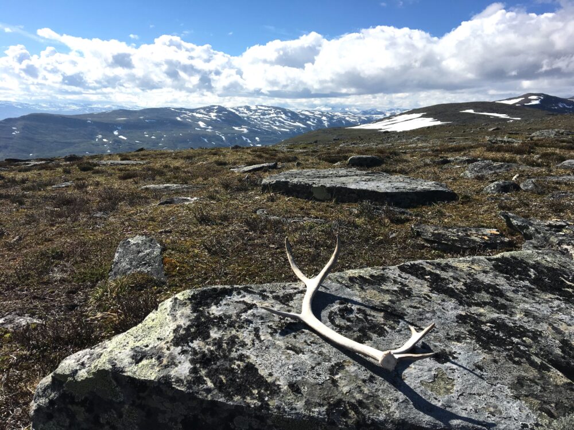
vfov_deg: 48.2
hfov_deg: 61.7
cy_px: 215
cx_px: 287
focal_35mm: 29
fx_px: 481
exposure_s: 1/2959
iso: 25
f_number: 2.2
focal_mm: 4.15
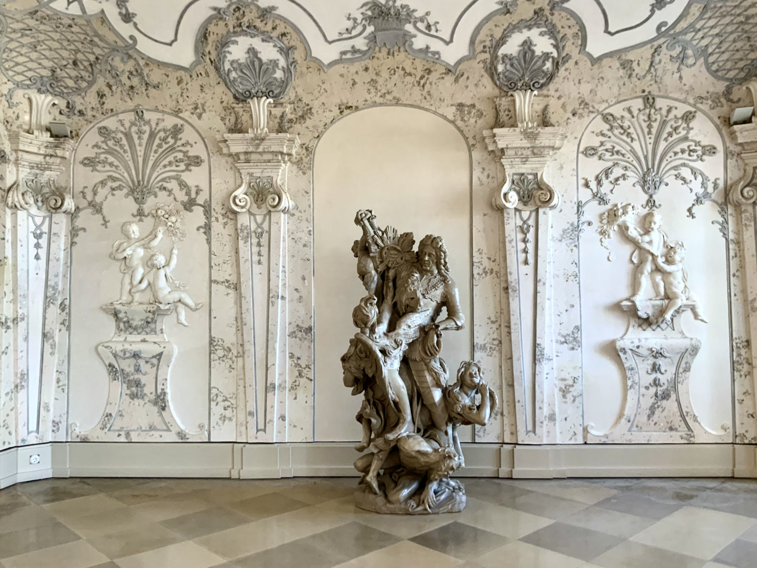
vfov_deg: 48.2
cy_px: 284
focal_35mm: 29
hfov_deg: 61.7
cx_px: 378
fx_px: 634
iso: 100
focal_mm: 3
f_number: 1.8
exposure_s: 1/60
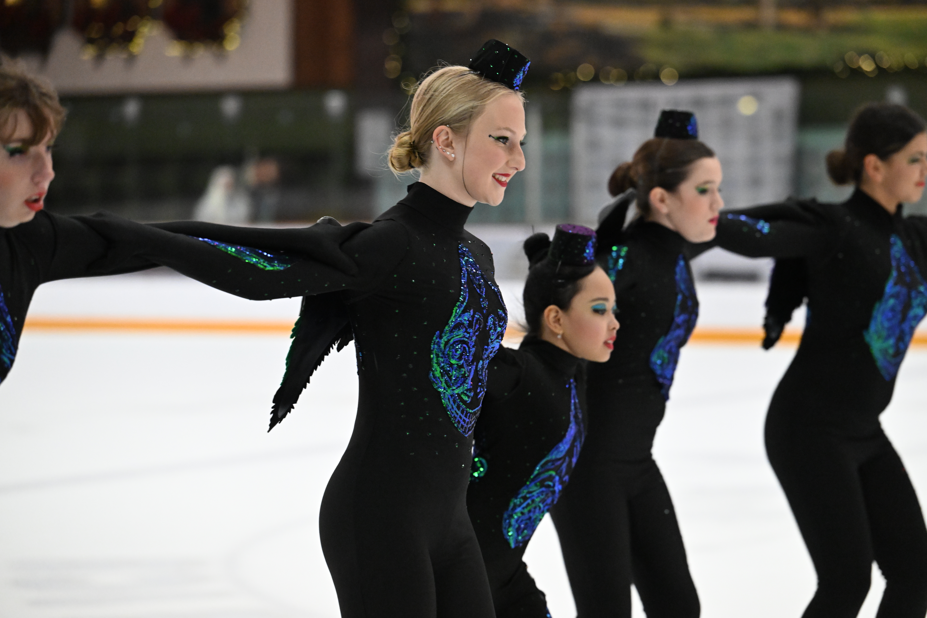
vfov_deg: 11.0
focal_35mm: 125
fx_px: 3218
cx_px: 464
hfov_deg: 16.4
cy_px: 309
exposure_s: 1/640
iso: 8000
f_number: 3.5
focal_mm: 125
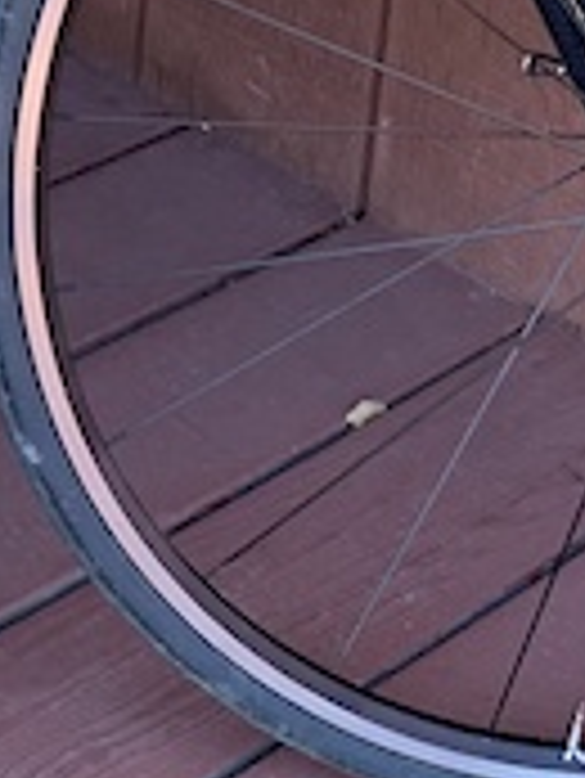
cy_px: -441
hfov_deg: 11.6
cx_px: -410
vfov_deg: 15.0
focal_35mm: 120
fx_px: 2701
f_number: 1.8
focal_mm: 4.25
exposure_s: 1/121
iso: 50
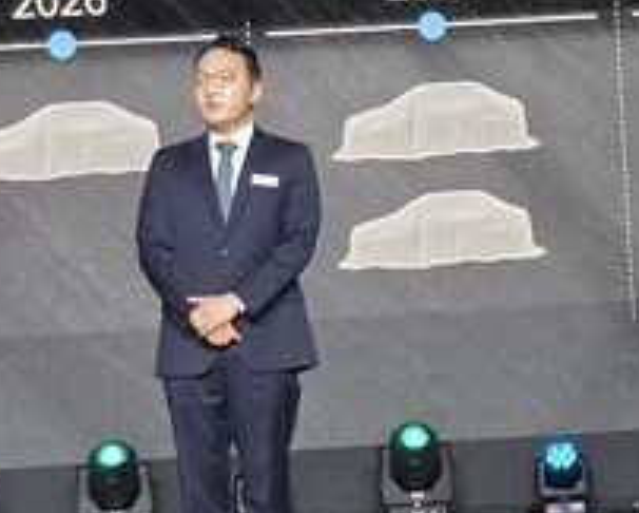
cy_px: 200
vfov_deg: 7.7
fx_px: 3786
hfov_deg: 9.5
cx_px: 797
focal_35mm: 200
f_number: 2.4
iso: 400
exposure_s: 1/30.2
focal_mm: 7.9
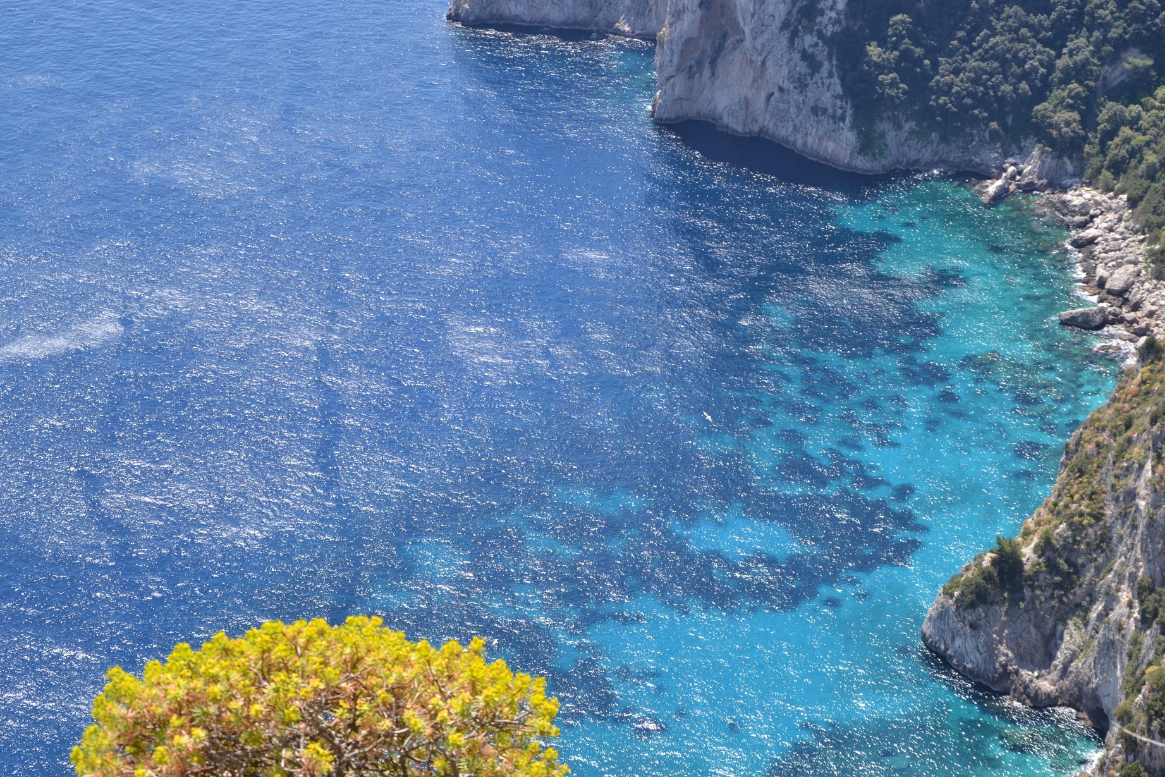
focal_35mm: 75
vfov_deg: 18.2
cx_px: 582
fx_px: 2427
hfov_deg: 27.0
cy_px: 388
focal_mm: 50
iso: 200
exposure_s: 1/250
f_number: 8
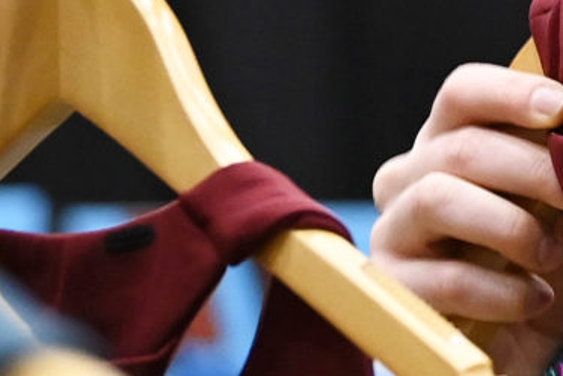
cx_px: 1460
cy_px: 64
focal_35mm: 824
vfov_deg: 1.7
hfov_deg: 2.5
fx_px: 12891
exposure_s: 1/80
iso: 3200
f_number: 4.5
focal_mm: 120
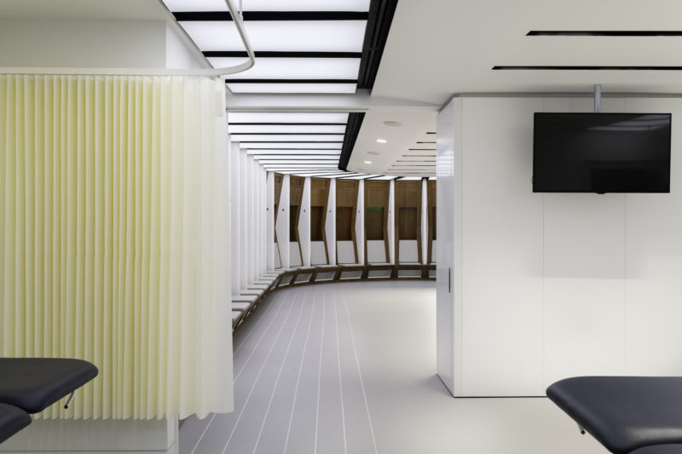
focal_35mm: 35
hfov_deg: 54.4
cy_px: 227
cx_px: 341
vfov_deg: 37.8
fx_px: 663
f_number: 9
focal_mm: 35
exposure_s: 1/50
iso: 100
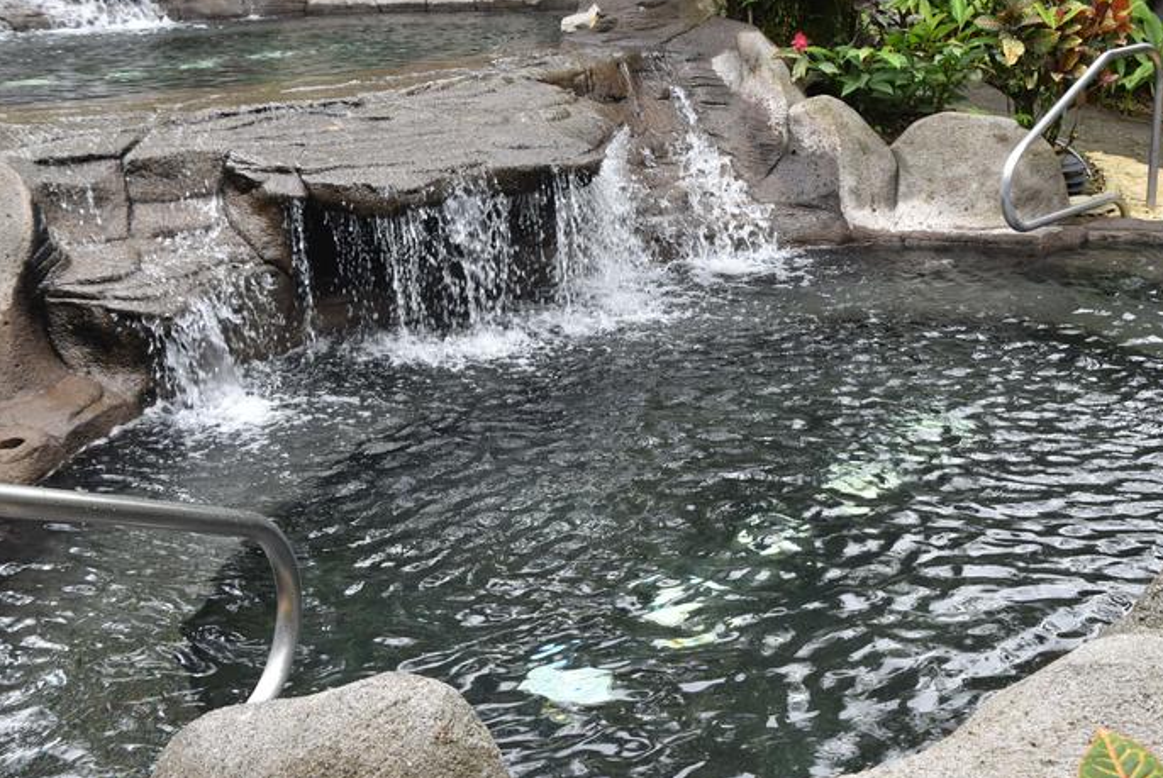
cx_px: 590
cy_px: 333
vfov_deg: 31.9
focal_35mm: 42
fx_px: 1358
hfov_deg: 46.4
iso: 400
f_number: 6.3
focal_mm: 24
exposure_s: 1/160
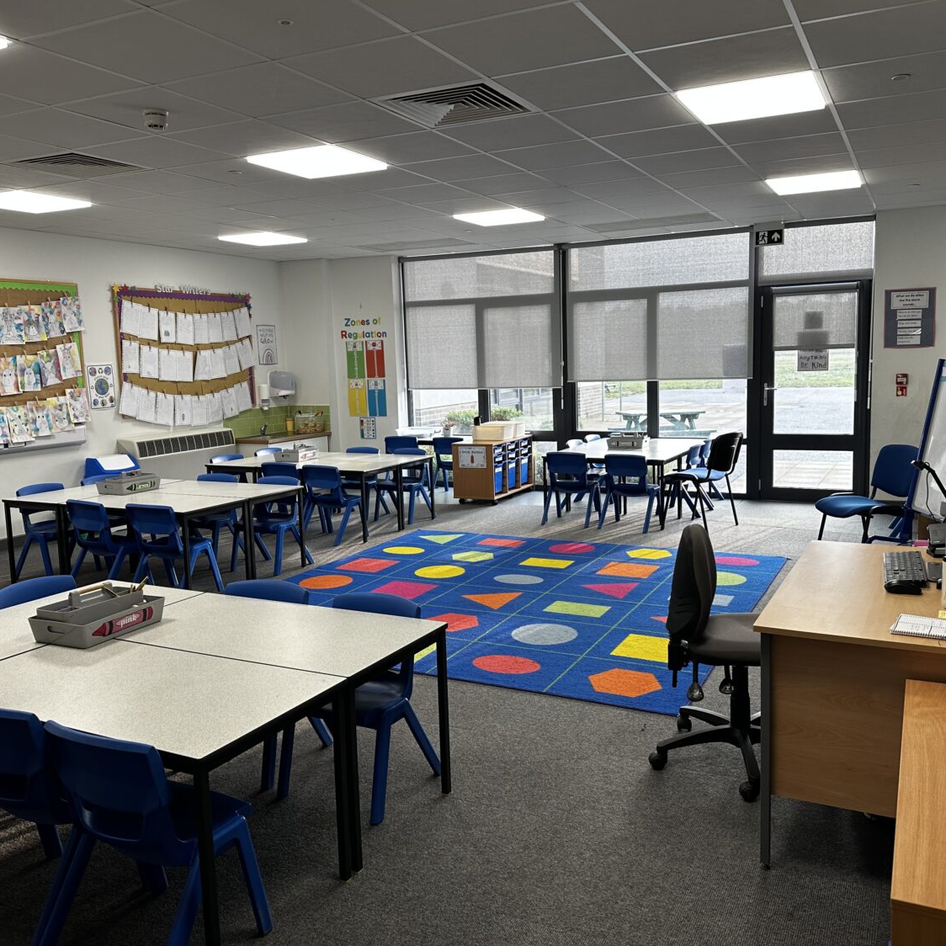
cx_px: 502
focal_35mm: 29
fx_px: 897
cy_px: 462
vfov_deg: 55.6
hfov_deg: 55.6
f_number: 1.78
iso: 100
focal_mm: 6.86
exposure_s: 1/100
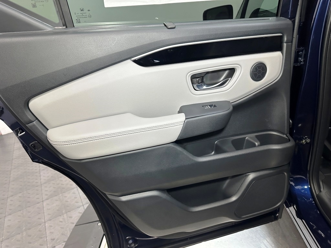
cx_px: 166
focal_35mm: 24
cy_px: 124
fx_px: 229
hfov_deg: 71.6
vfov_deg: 56.8
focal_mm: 6.86
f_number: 1.78
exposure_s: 1/60
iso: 500
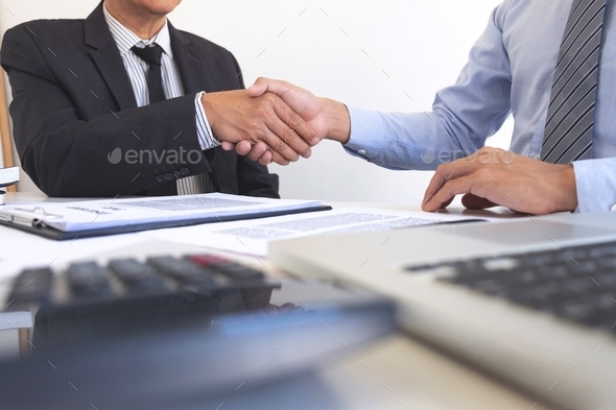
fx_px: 496
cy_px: 205
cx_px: 308
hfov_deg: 63.7
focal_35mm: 29
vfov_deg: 44.9
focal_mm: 19.6
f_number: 3.2
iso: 200
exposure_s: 1/80
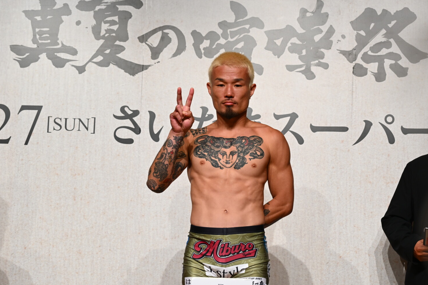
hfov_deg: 19.3
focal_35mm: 106
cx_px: 214
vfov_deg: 12.9
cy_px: 143
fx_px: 1260
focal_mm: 70
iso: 640
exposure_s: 1/250
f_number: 4
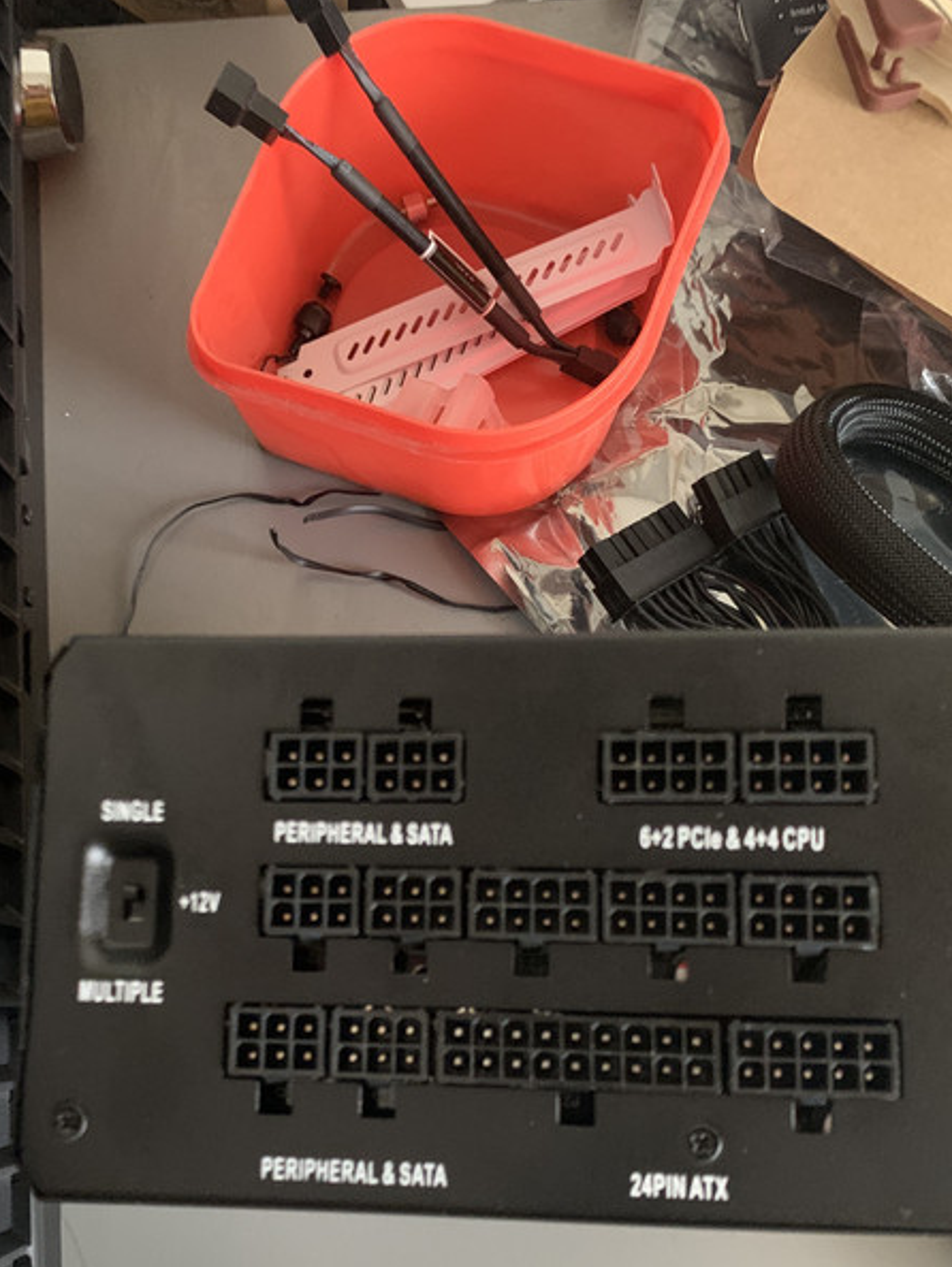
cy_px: 843
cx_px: 397
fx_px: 1282
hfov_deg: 40.6
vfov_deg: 51.6
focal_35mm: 35
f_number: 1.8
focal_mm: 4.25
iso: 500
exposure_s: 1/30
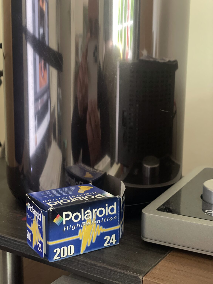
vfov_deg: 36.8
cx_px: 106
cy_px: 142
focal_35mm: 52
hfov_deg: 28.0
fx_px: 427
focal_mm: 6
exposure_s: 1/18
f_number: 2
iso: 500
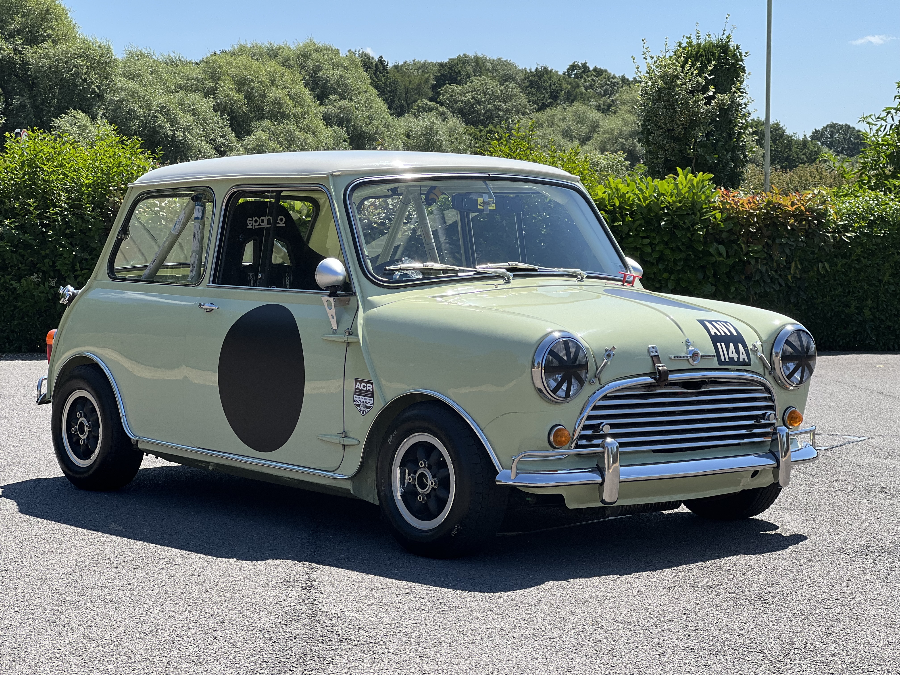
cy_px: 338
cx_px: 450
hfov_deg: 25.3
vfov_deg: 19.1
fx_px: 2002
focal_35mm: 77
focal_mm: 9
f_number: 2.8
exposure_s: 1/435
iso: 32
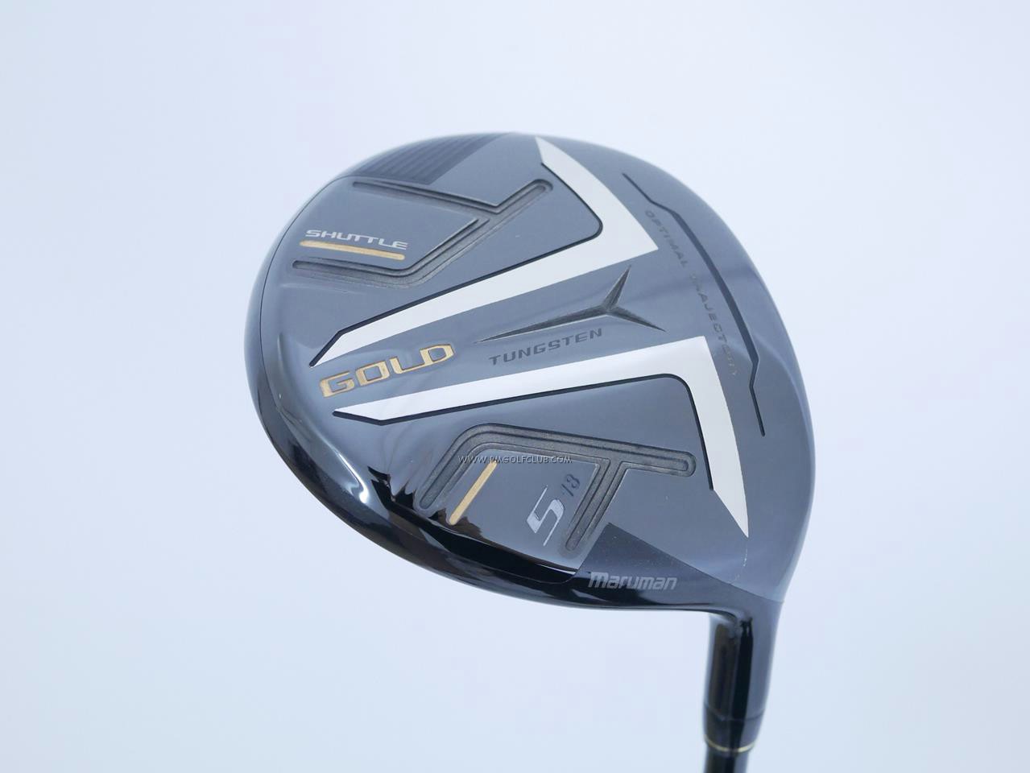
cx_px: 515
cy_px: 386
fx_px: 1488
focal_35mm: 50
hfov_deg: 38.2
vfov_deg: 29.1
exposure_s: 1/60
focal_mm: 25
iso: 1600
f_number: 4.5
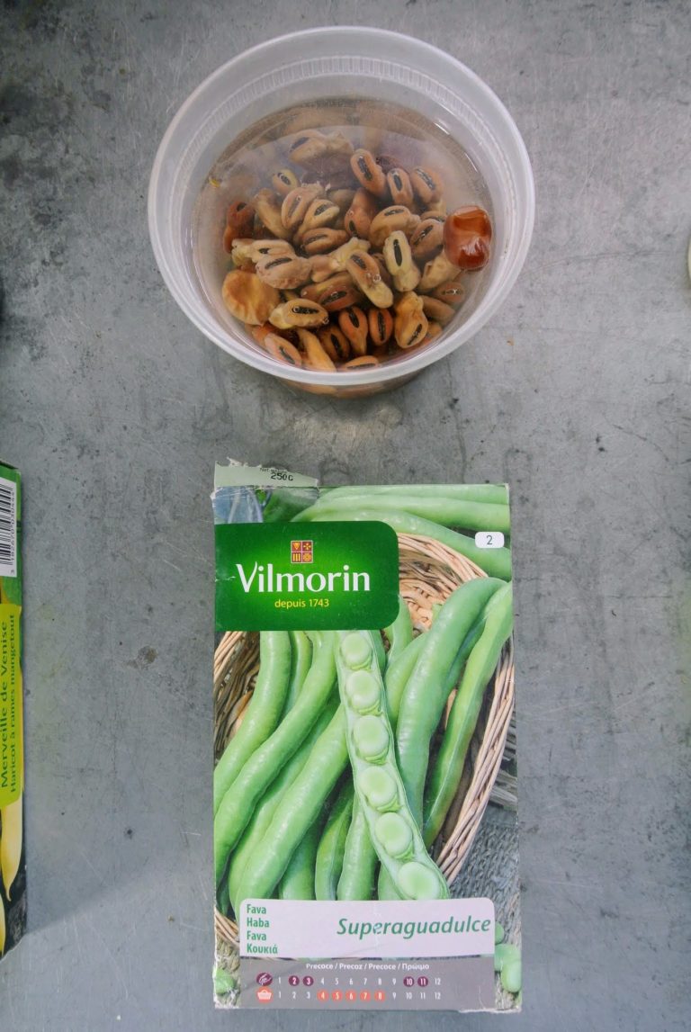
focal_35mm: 29
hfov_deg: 45.1
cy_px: 516
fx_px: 832
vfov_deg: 63.6
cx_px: 346
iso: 400
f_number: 3.5
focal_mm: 11
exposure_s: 1/50
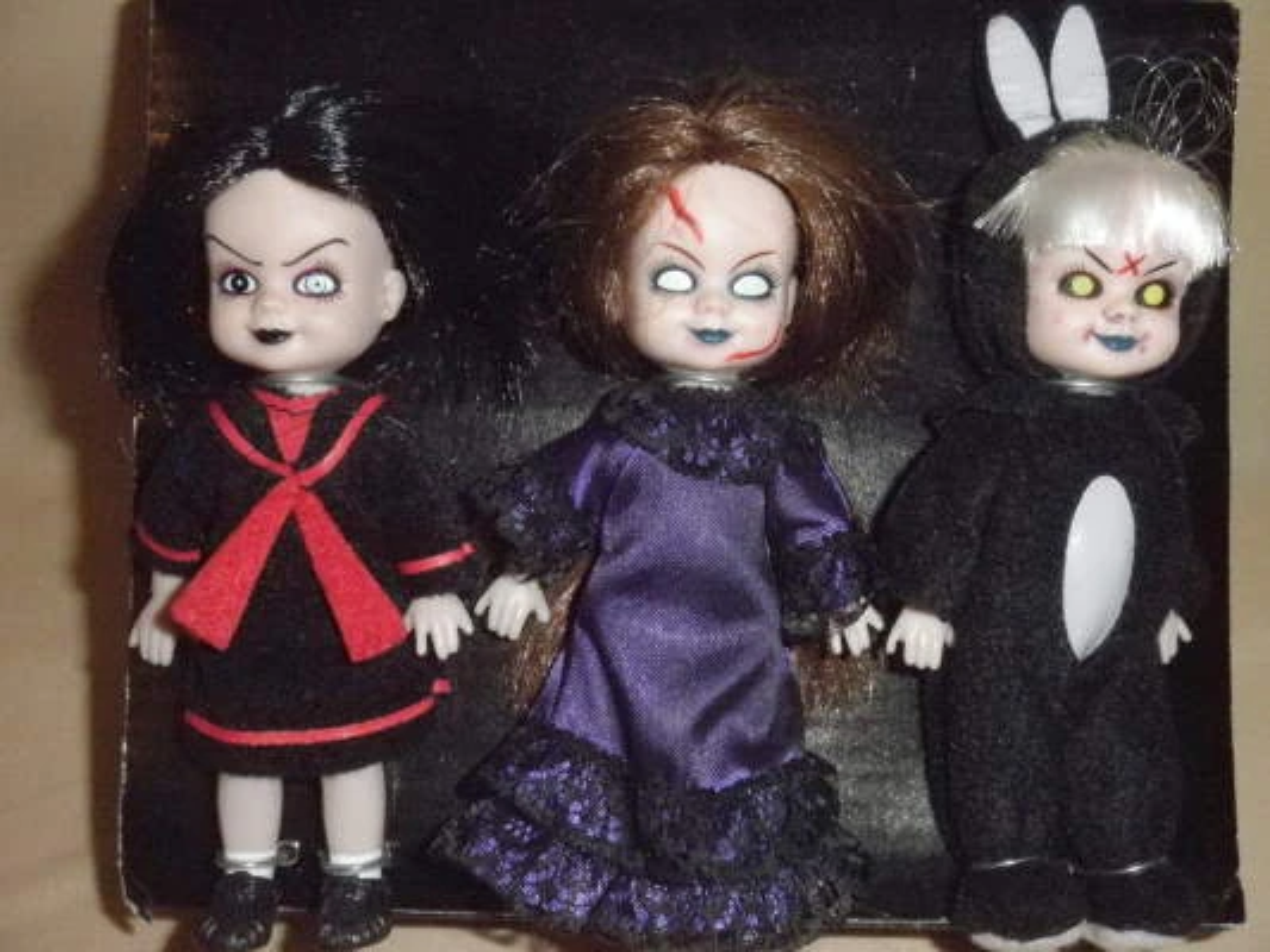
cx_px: 635
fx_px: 1615
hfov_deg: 42.9
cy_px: 476
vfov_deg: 32.9
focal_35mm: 44
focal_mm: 7.9
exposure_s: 1/160
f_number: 9.6
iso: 800
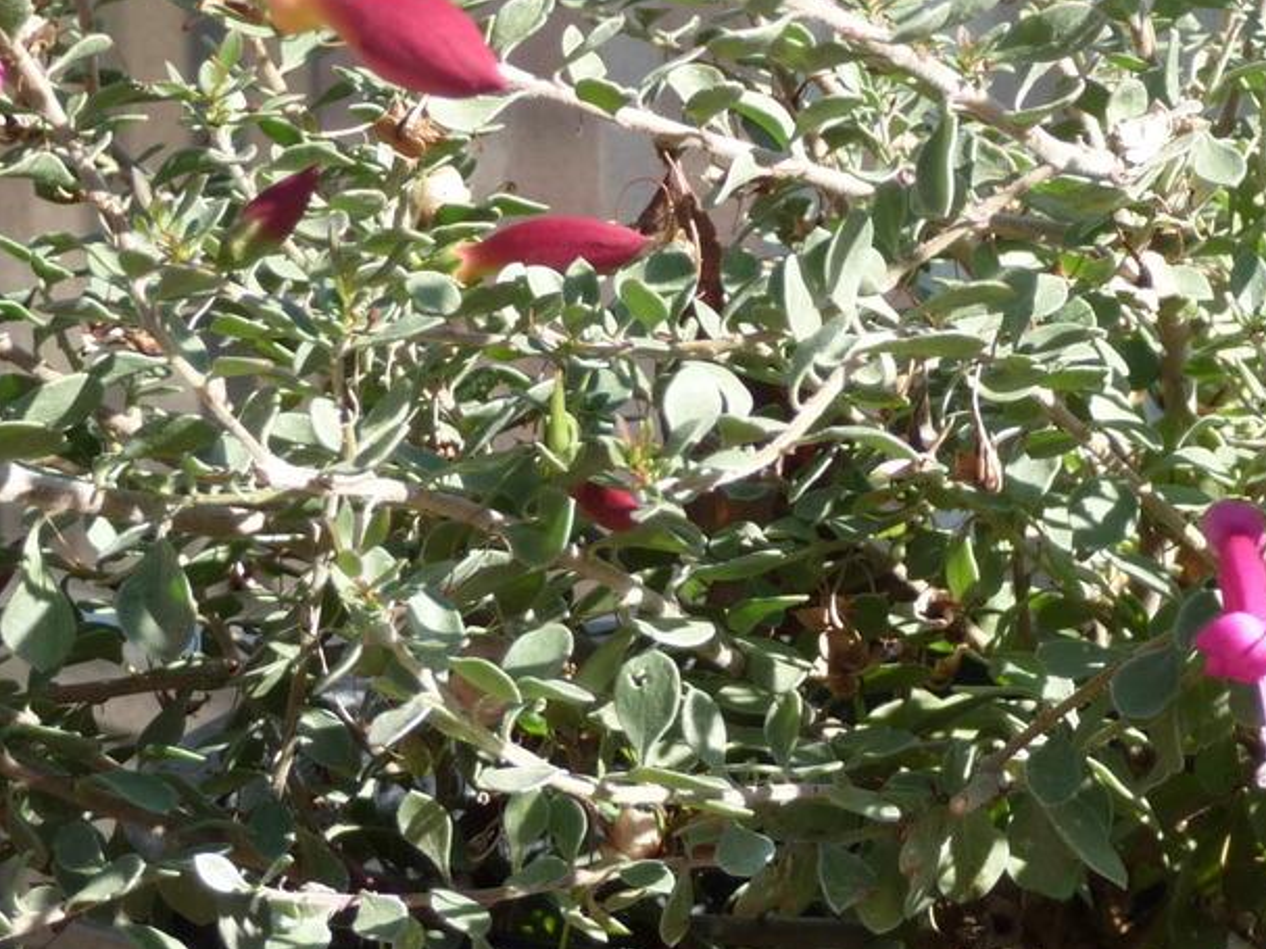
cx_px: 1005
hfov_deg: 16.7
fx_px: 4278
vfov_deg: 12.7
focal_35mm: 117
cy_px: 557
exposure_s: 1/250
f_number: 4.3
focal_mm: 9.3
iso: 100
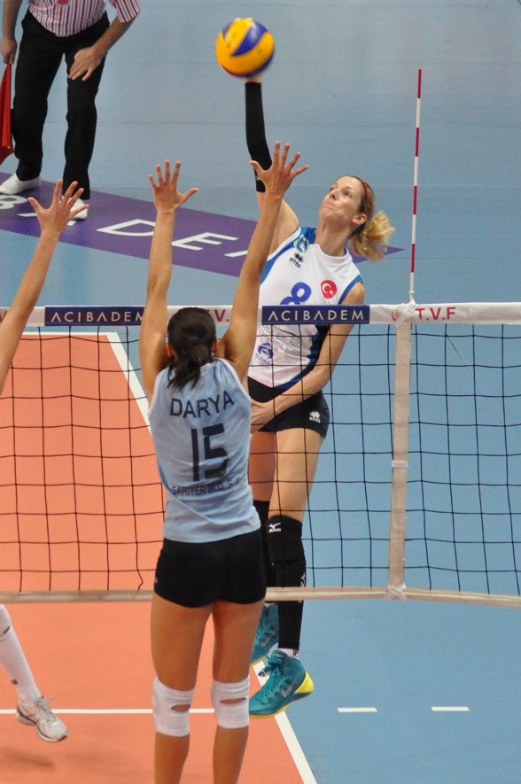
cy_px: 281
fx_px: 8047
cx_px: 237
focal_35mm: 370
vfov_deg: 5.6
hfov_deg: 3.7
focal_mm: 145
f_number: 5.6
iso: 3200
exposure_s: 1/400
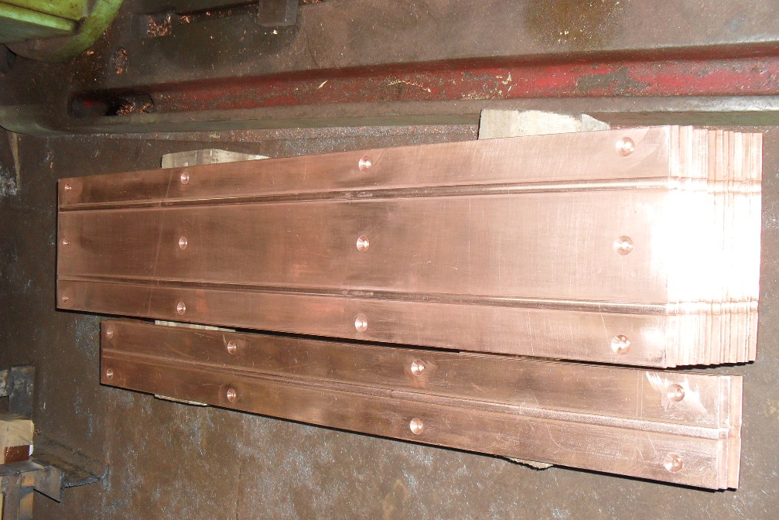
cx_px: 394
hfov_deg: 51.9
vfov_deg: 36.0
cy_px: 255
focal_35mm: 37
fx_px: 801
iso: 200
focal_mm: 6.3
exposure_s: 1/45
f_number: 3.2
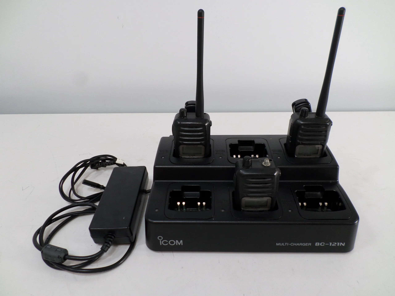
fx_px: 285
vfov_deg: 54.9
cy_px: 148
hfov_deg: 69.4
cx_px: 198
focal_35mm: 25
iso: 80
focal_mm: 4.5
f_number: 2.5
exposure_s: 1/45
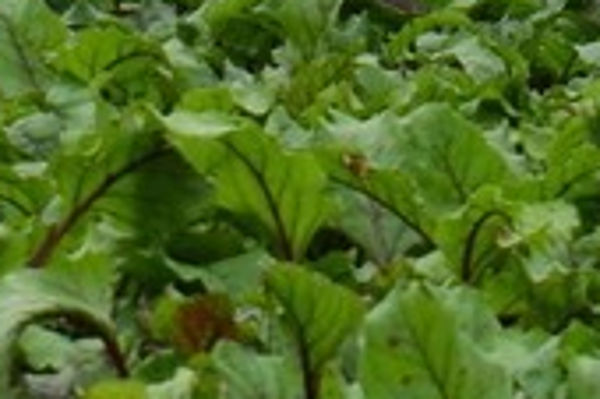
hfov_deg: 6.1
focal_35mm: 339
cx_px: -81
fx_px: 5644
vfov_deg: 4.0
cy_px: -505
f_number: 7.1
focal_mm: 32
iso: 100
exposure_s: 1/200
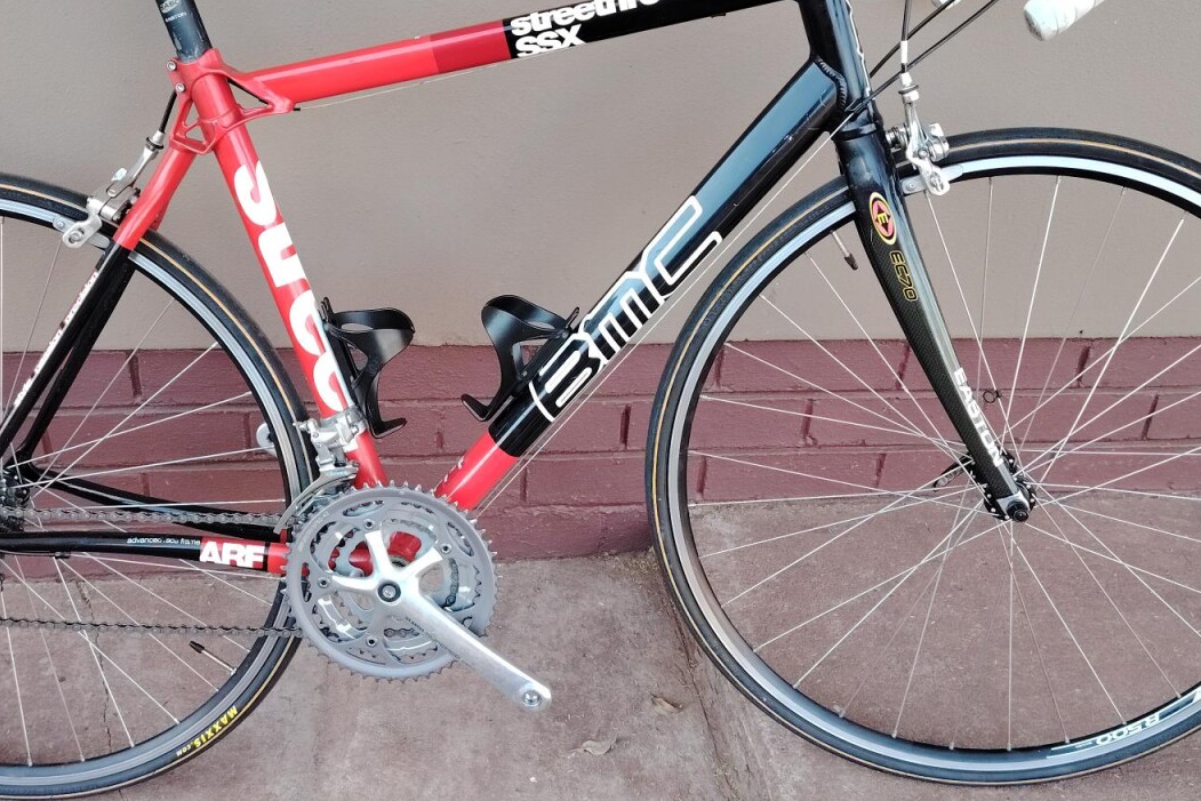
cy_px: 337
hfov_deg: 50.6
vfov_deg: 35.0
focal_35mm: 38
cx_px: 538
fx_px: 1268
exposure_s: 1/100
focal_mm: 5.25
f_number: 1.75
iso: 525
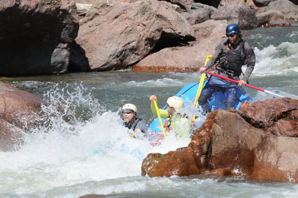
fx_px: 2418
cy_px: 99
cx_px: 149
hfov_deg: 7.1
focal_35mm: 292
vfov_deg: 4.7
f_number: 9
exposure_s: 1/1000
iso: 500
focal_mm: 195
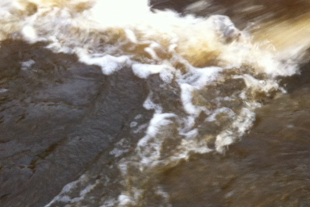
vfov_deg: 12.7
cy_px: -9
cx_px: 355
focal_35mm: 106
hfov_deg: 18.4
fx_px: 913
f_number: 2.8
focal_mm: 3.85
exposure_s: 1/60
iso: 100
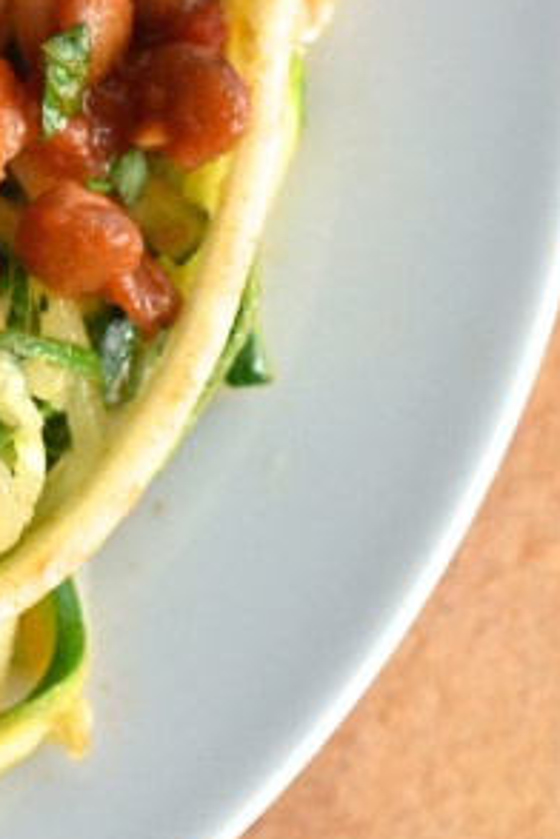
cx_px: -267
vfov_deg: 9.7
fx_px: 4876
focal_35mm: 209
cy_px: -77
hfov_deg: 6.5
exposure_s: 1/100
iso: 400
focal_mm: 40
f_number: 5
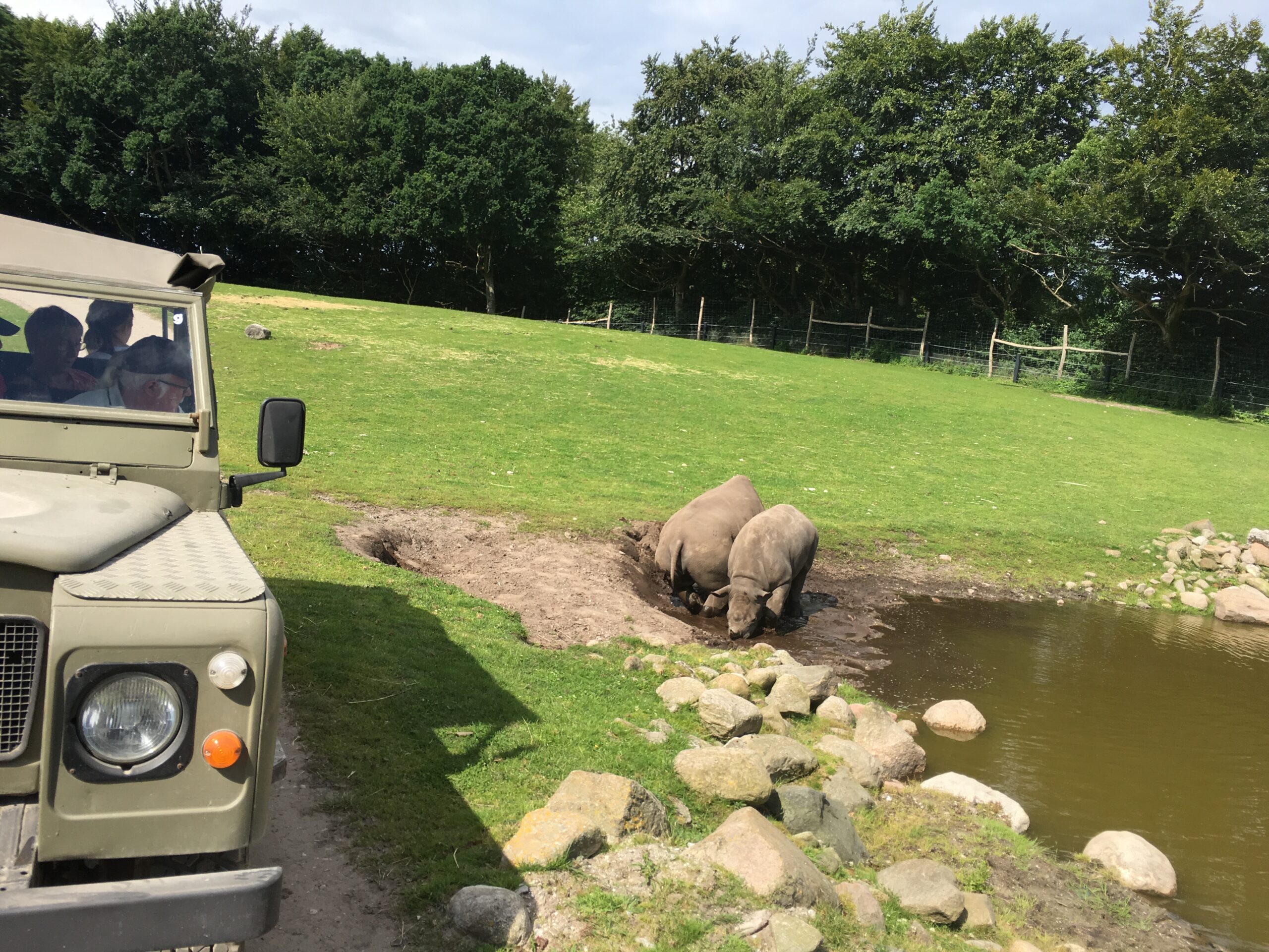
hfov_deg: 61.7
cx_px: 634
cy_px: 476
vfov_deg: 48.2
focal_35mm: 29
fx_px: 1063
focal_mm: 4.15
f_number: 2.2
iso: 25
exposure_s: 1/864
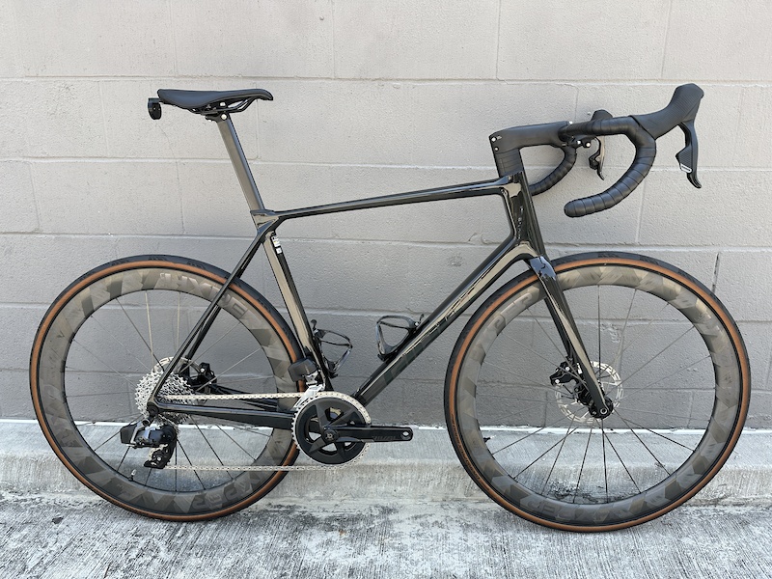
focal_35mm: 24
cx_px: 386
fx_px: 535
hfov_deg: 71.6
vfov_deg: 56.8
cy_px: 290
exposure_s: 1/597
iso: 80
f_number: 1.78
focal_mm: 6.86
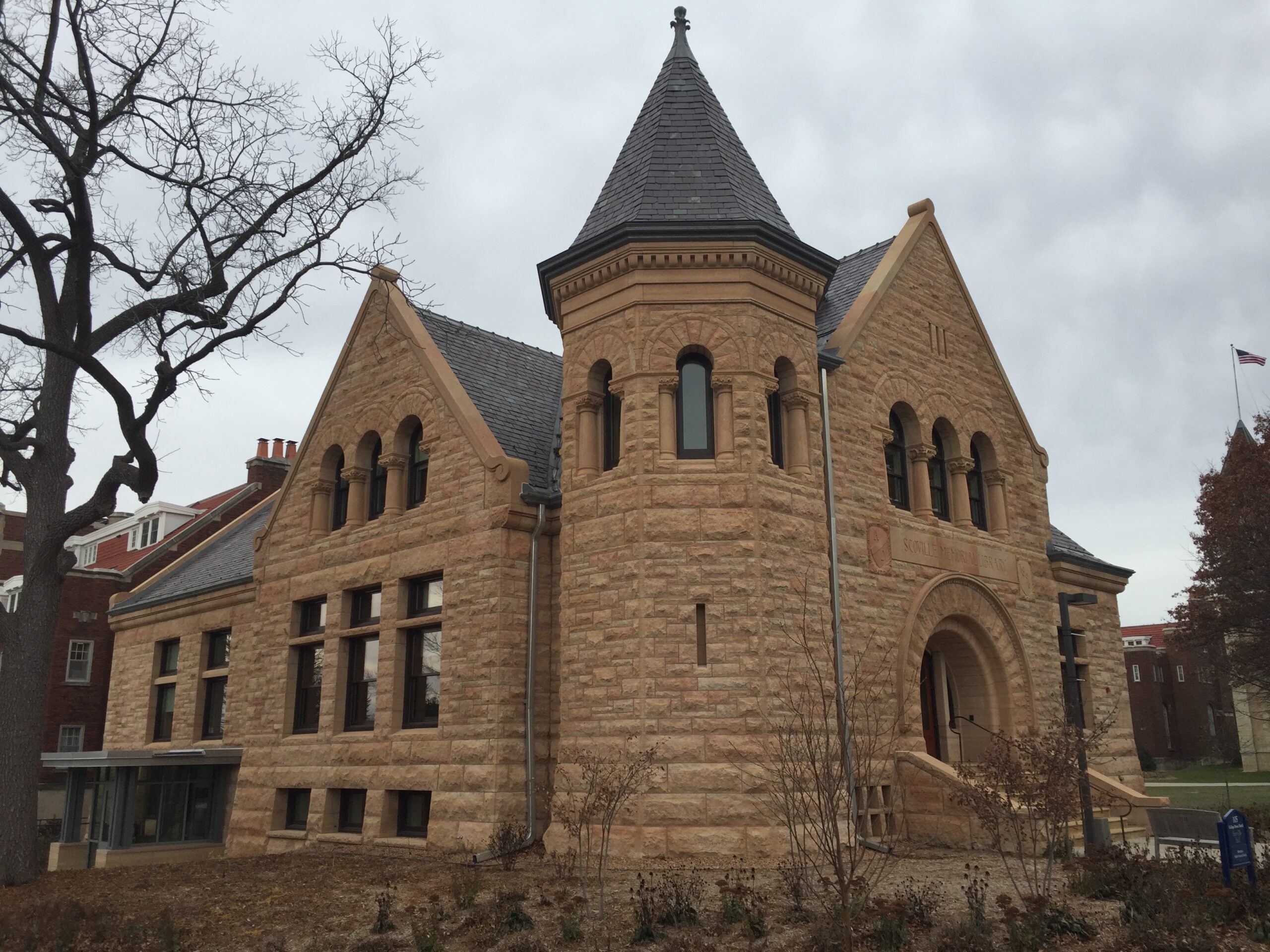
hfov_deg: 61.7
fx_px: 1064
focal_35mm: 29
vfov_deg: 48.2
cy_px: 476
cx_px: 635
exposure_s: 1/807
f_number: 2.2
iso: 32
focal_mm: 4.15
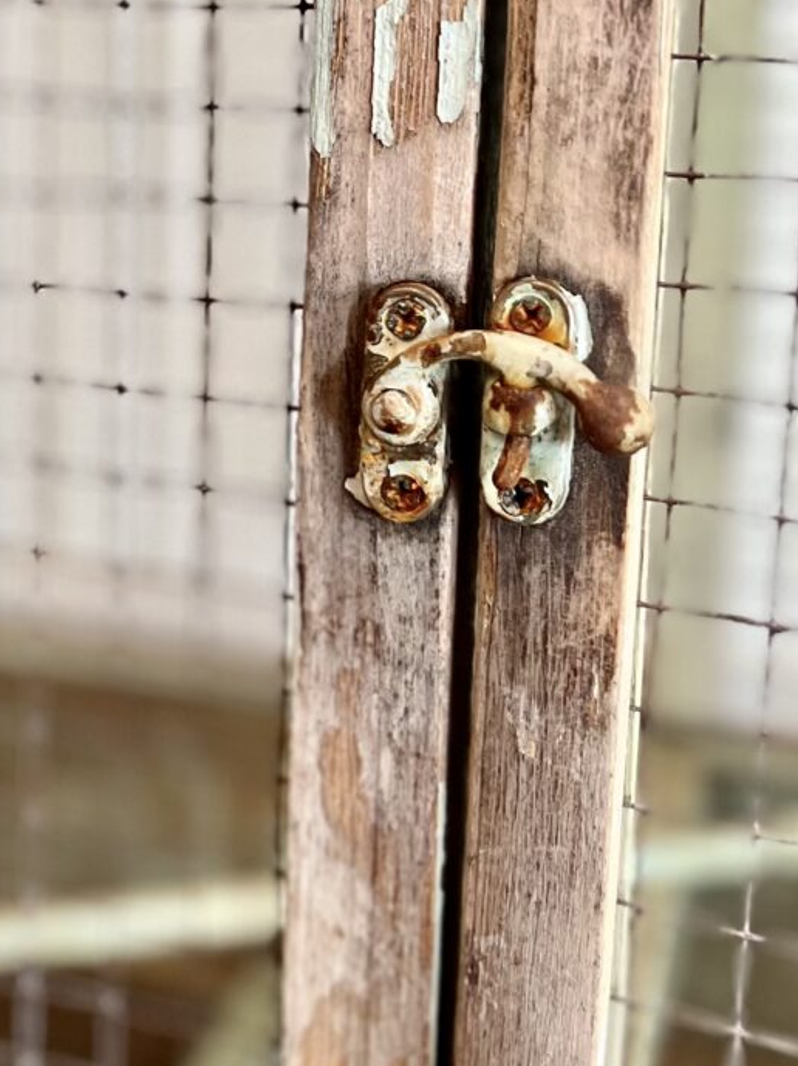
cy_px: 336
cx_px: 59
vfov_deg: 32.9
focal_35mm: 58
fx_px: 1784
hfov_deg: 24.4
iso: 200
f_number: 1.5
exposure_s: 1/60
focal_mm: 5.7
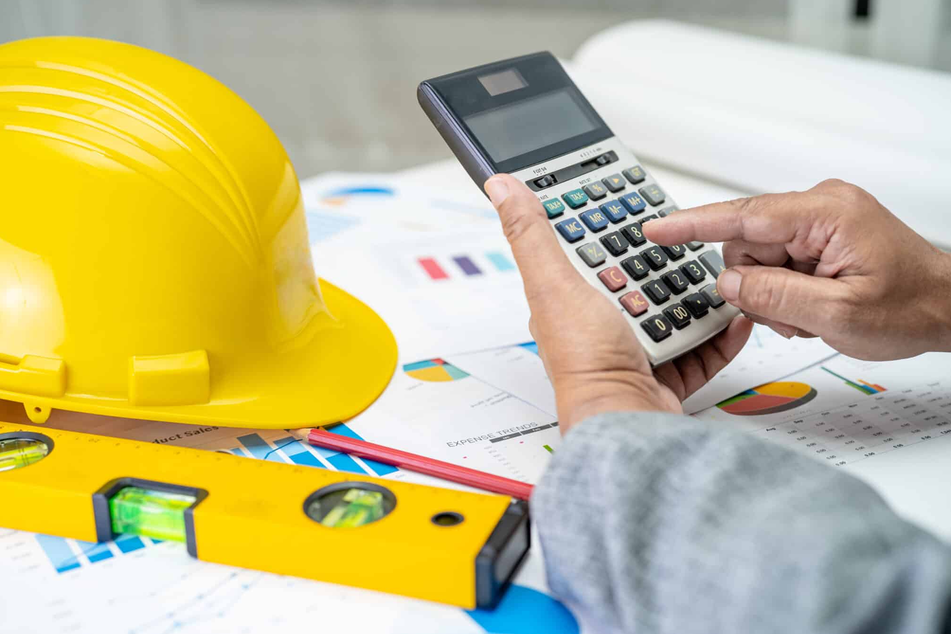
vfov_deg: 26.5
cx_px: 476
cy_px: 320
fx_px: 1347
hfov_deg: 38.9
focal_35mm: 51
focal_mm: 50
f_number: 2.5
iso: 100
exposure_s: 1/60
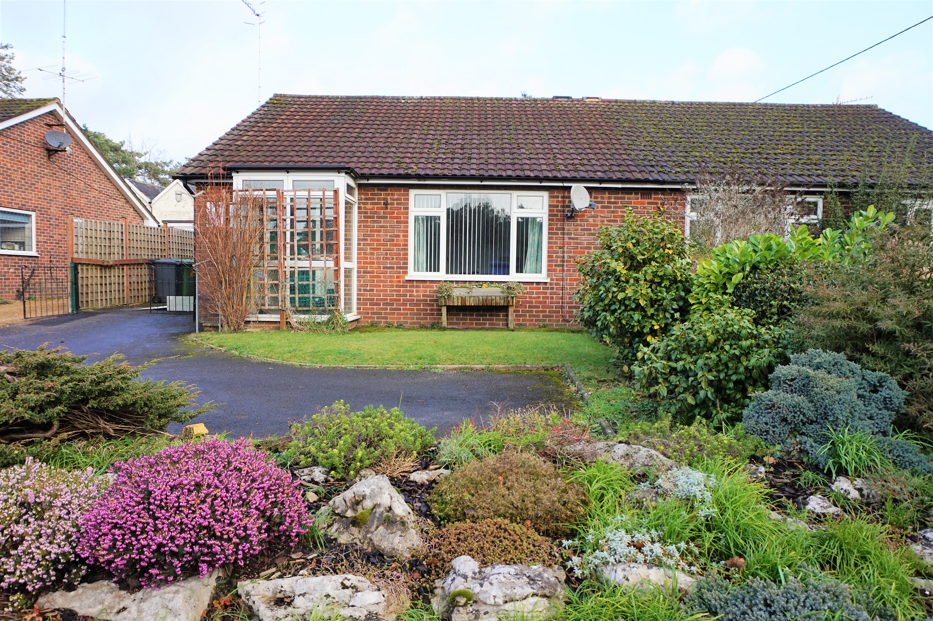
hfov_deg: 73.8
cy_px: 310
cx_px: 466
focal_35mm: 24
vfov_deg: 53.1
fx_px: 622
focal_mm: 16
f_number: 6.3
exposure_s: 1/60
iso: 100
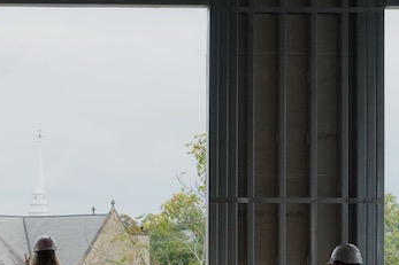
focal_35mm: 120
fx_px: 1329
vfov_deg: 11.4
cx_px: -51
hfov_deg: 16.5
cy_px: 198
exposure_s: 1/160
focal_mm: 52
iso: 1250
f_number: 10
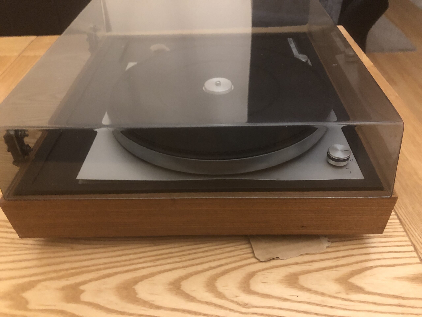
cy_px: 158
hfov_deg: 63.4
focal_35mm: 28
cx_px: 211
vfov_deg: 49.7
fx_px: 341
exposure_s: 1/4
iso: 125
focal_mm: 3.99
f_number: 1.8
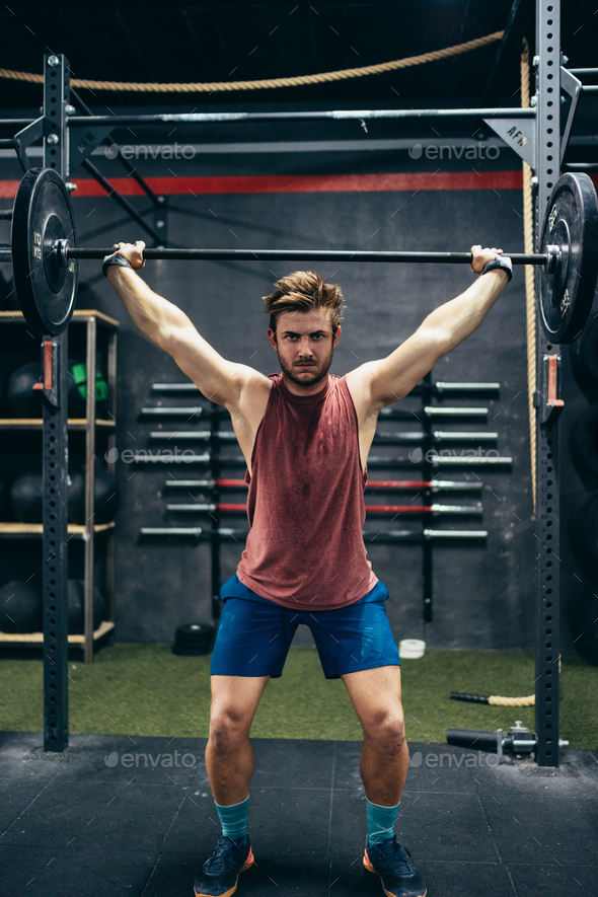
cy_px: 448
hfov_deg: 37.9
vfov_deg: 54.4
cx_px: 299
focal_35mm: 35
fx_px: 872
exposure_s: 1/160
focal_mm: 35
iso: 1250
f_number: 1.4
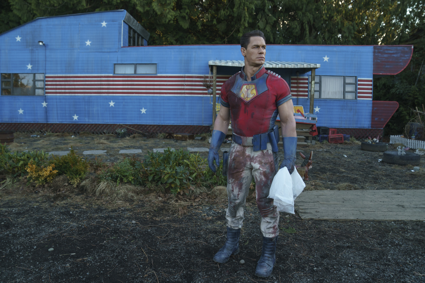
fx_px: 283
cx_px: 212
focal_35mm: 24
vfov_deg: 53.1
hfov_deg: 73.7
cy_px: 142
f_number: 3.5
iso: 400
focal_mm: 24
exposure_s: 1/320
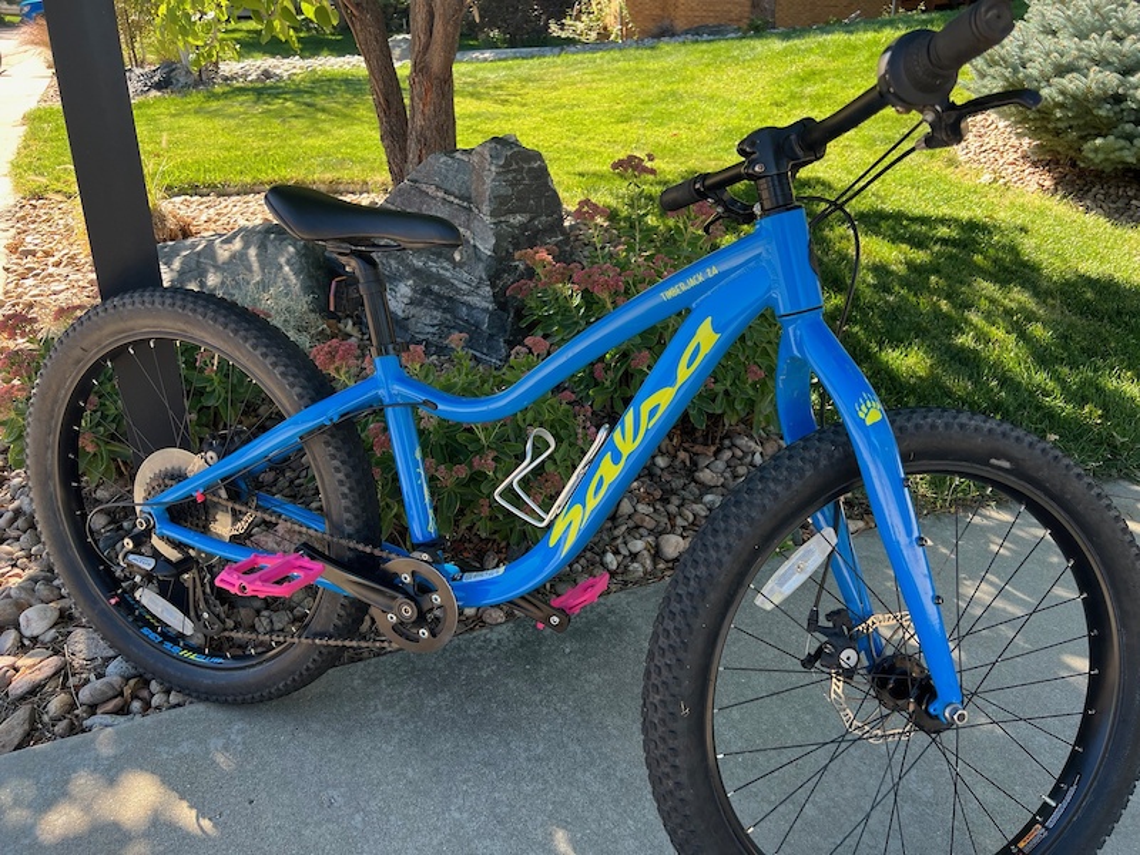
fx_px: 856
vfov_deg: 53.1
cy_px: 428
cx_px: 570
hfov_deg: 67.3
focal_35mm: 26
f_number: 1.5
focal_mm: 5.7
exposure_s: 1/387
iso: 50
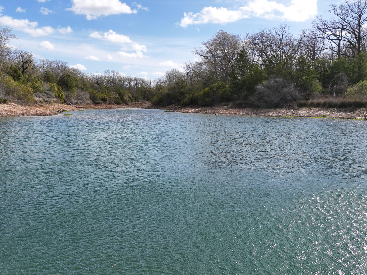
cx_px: 133
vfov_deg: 42.8
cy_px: 156
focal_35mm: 33
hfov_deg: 54.6
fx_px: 350
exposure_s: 1/120
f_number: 2.8
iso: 150
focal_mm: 12.29
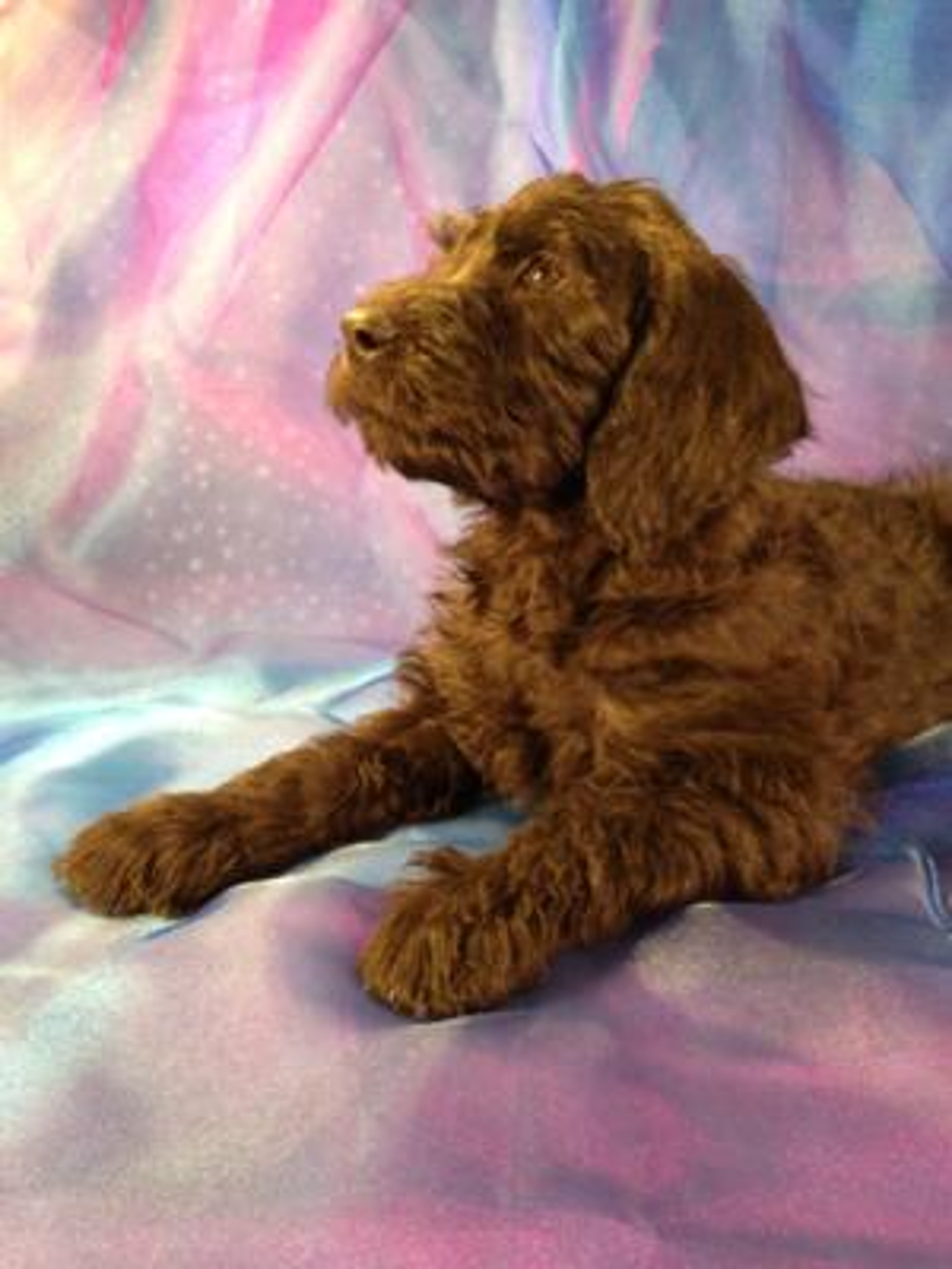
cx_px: 476
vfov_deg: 55.4
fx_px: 1210
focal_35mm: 33
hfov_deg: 42.9
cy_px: 634
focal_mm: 4.12
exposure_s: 1/20
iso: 320
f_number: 2.4
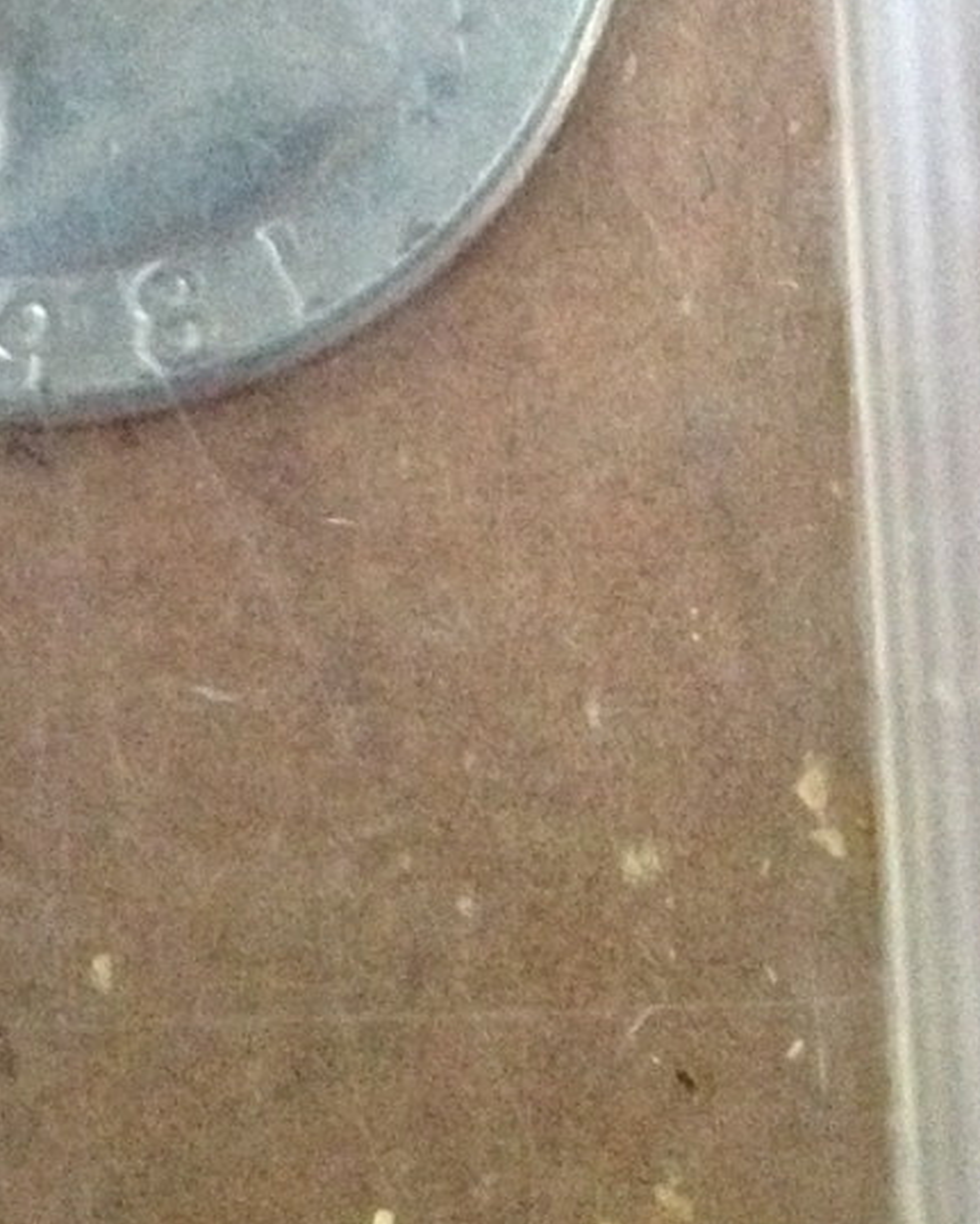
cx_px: 359
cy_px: -350
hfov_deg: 11.9
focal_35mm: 130
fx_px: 4709
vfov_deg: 14.2
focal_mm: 4.28
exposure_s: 1/15
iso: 500
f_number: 2.4
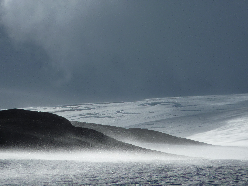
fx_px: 2149
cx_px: 124
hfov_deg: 6.6
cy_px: 93
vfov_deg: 5.0
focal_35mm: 300
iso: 80
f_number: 6.3
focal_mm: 49.2
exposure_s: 1/1600
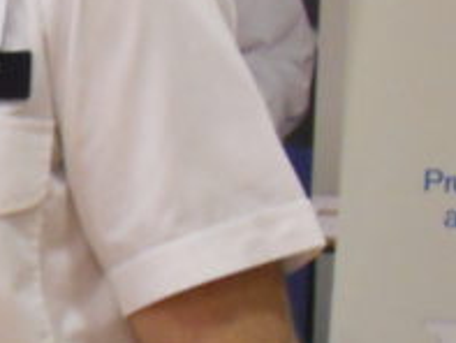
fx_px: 2465
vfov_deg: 7.9
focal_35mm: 187
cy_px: 320
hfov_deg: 9.6
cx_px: -576
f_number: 3.1
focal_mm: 6.3
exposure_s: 1/13
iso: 200
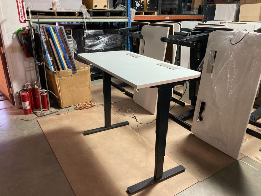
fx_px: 211
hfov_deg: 63.4
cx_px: 130
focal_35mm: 28
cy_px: 98
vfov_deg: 49.7
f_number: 1.8
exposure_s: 1/60
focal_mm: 3.99
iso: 250
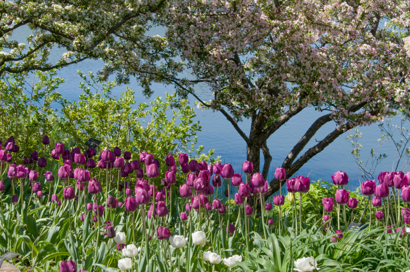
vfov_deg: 10.6
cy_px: 136
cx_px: 205
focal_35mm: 129
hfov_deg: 15.9
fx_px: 1467
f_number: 16
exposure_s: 1/100
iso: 200
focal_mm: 86
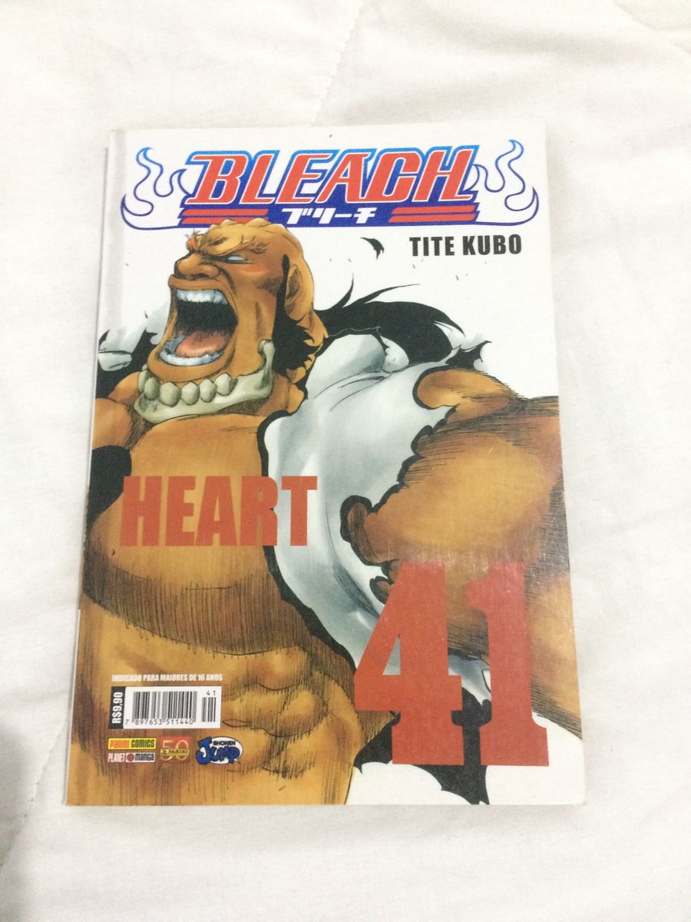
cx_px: 346
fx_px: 772
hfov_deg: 48.2
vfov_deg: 61.7
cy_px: 461
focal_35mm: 29
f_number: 2.2
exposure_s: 1/17
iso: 250
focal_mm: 4.15
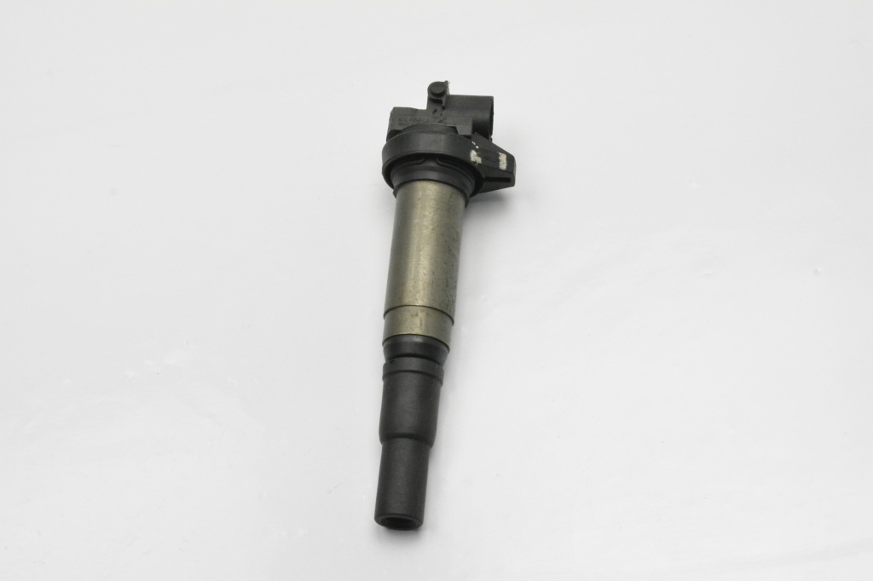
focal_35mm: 68
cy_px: 290
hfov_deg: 29.9
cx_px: 436
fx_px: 1636
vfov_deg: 20.1
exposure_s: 1/320
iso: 6400
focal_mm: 45
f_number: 14
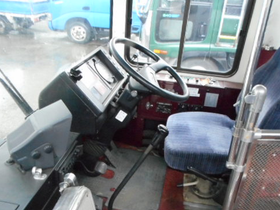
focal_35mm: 33
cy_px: 132
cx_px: 145
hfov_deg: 55.3
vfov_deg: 42.6
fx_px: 267
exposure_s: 1/30
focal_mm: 4.5
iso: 800
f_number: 3.7
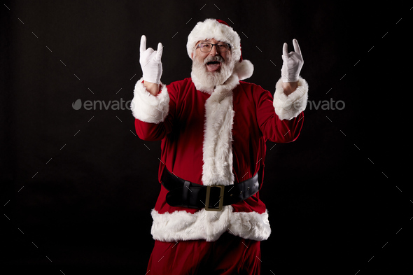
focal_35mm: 125
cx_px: 206
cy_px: 138
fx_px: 1434
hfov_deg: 16.4
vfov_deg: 11.0
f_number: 8
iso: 200
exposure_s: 1/200
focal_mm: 125
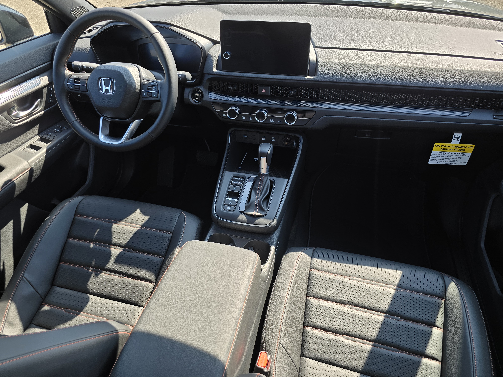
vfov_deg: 58.9
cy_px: 188
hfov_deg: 73.9
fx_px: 334
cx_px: 252
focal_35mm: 23
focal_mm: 6.3
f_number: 1.7
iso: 25
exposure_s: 1/180
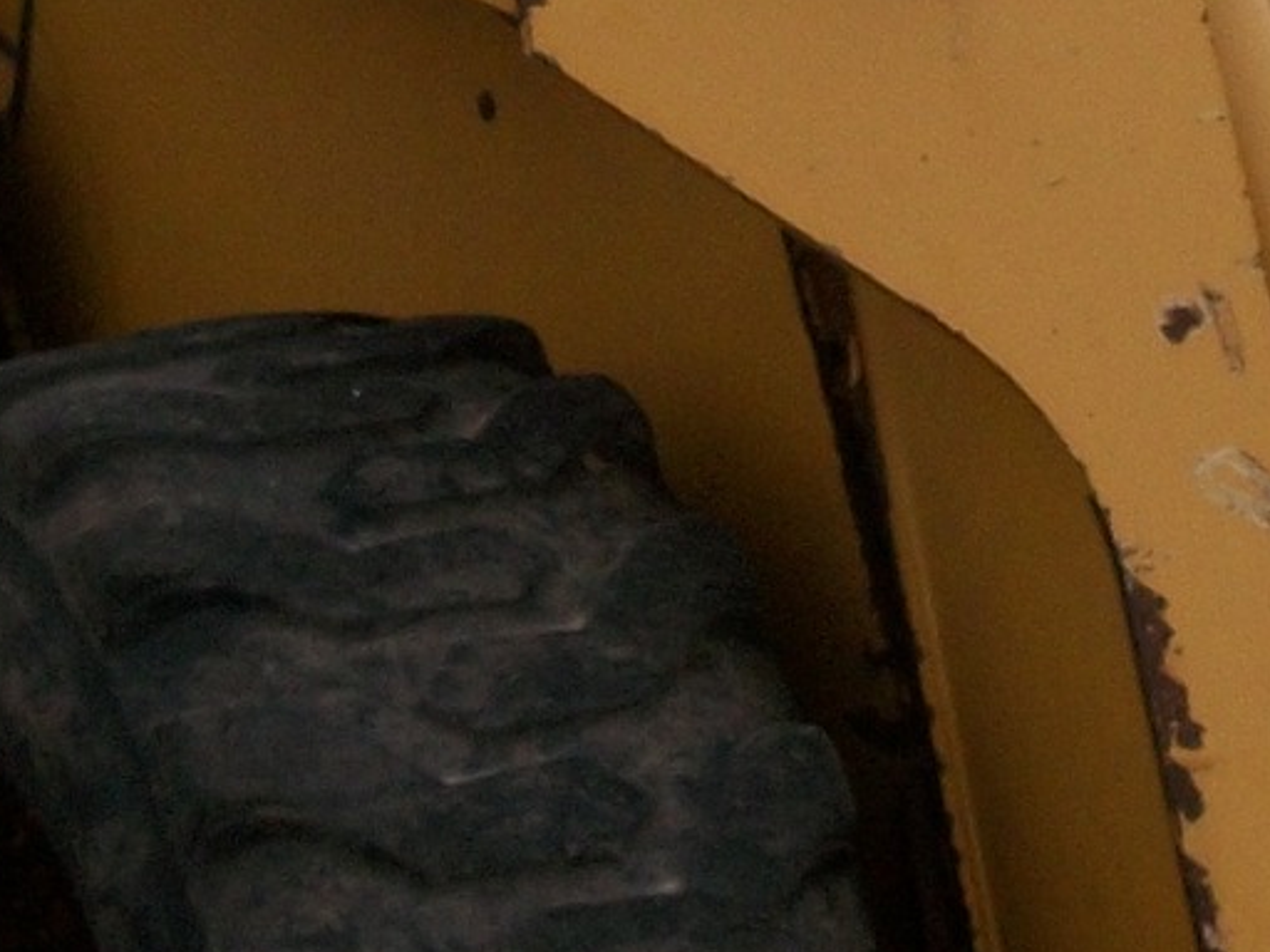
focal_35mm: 128
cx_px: 796
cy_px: -285
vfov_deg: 11.3
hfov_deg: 15.4
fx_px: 4696
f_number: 5.5
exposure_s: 1/250
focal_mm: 5.7
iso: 80
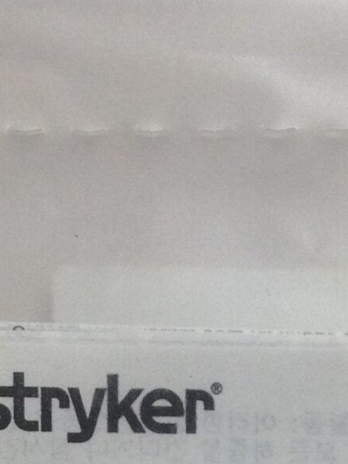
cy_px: 712
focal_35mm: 143
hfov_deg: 10.3
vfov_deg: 13.0
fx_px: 1917
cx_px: 280
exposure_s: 1/120
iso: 80
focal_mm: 4.12
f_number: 2.4
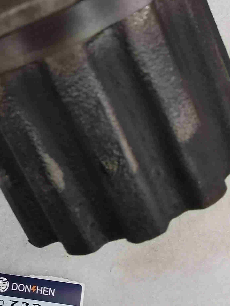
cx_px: 73
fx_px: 602
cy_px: 46
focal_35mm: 68
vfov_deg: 27.8
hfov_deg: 21.5
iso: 1586
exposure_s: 1/33.3
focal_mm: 6.24
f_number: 1.8
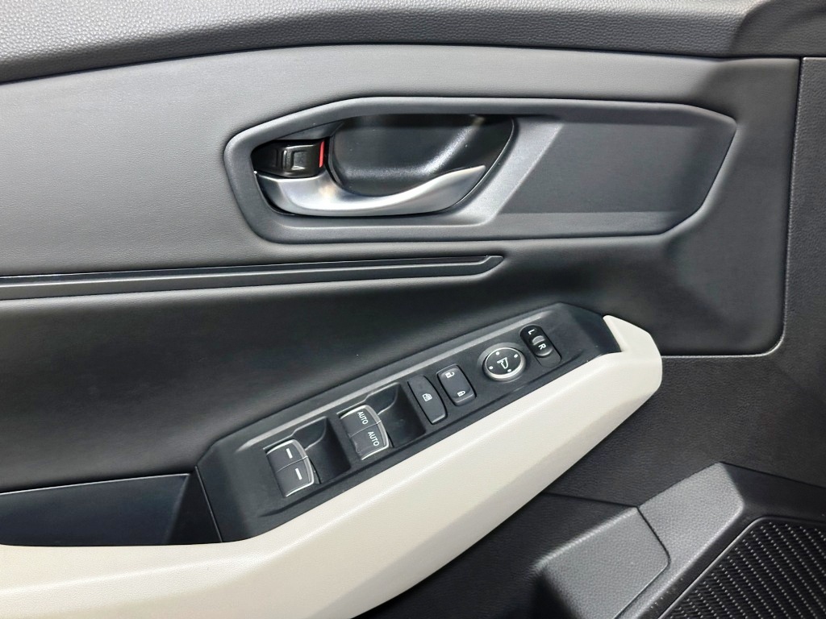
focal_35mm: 48
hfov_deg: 39.7
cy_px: 310
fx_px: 1145
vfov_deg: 30.3
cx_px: 413
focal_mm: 6.86
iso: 500
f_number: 1.78
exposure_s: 1/30
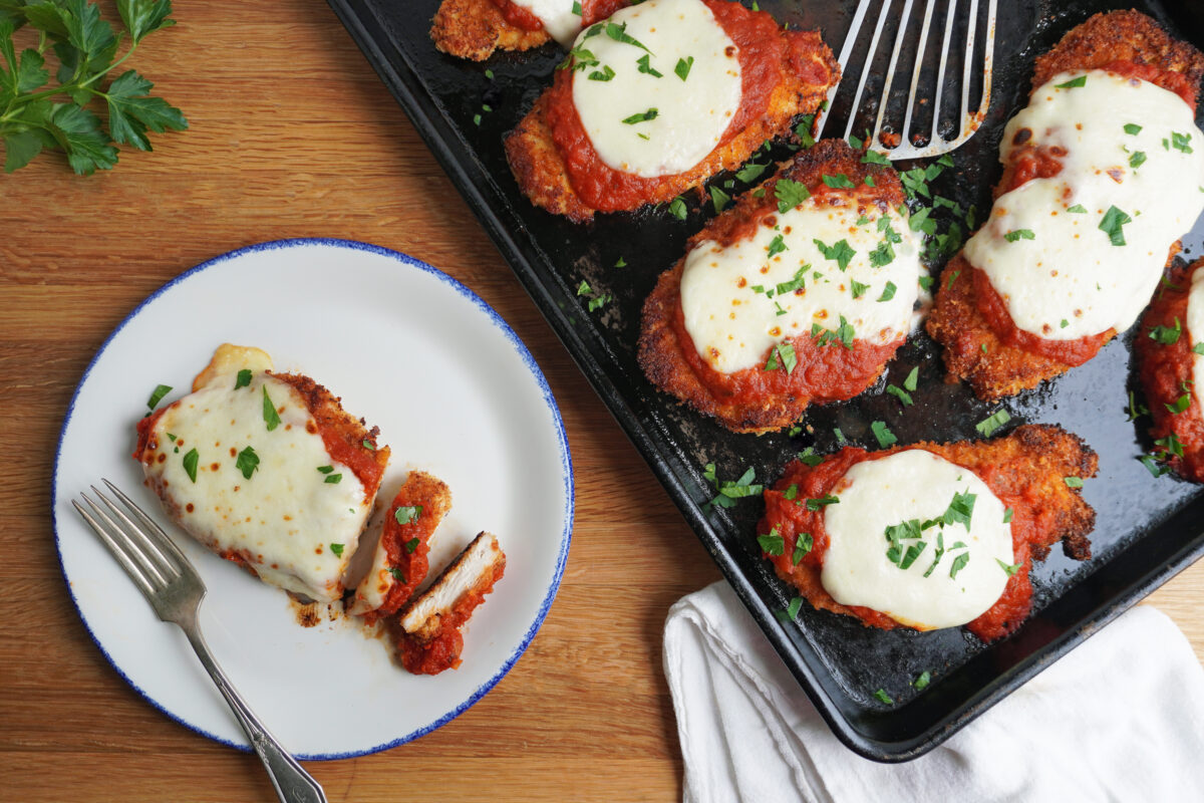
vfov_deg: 40.0
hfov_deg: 57.2
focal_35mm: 33
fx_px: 1104
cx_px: 602
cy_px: 402
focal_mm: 22
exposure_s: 1/60
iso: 200
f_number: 4
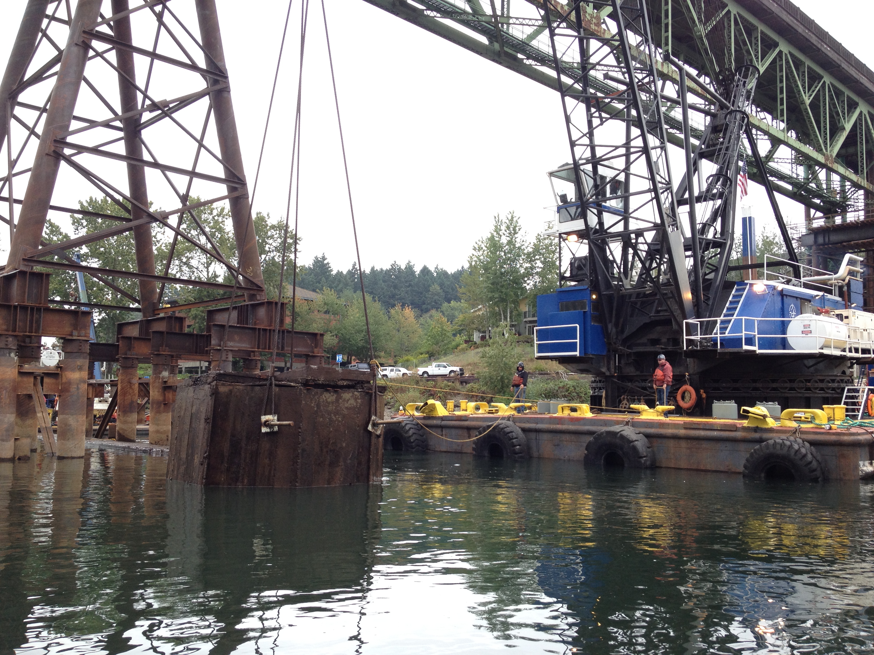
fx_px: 884
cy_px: 328
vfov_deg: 40.7
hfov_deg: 52.6
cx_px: 437
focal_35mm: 35
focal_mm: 4.28
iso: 50
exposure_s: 1/120
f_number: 2.4
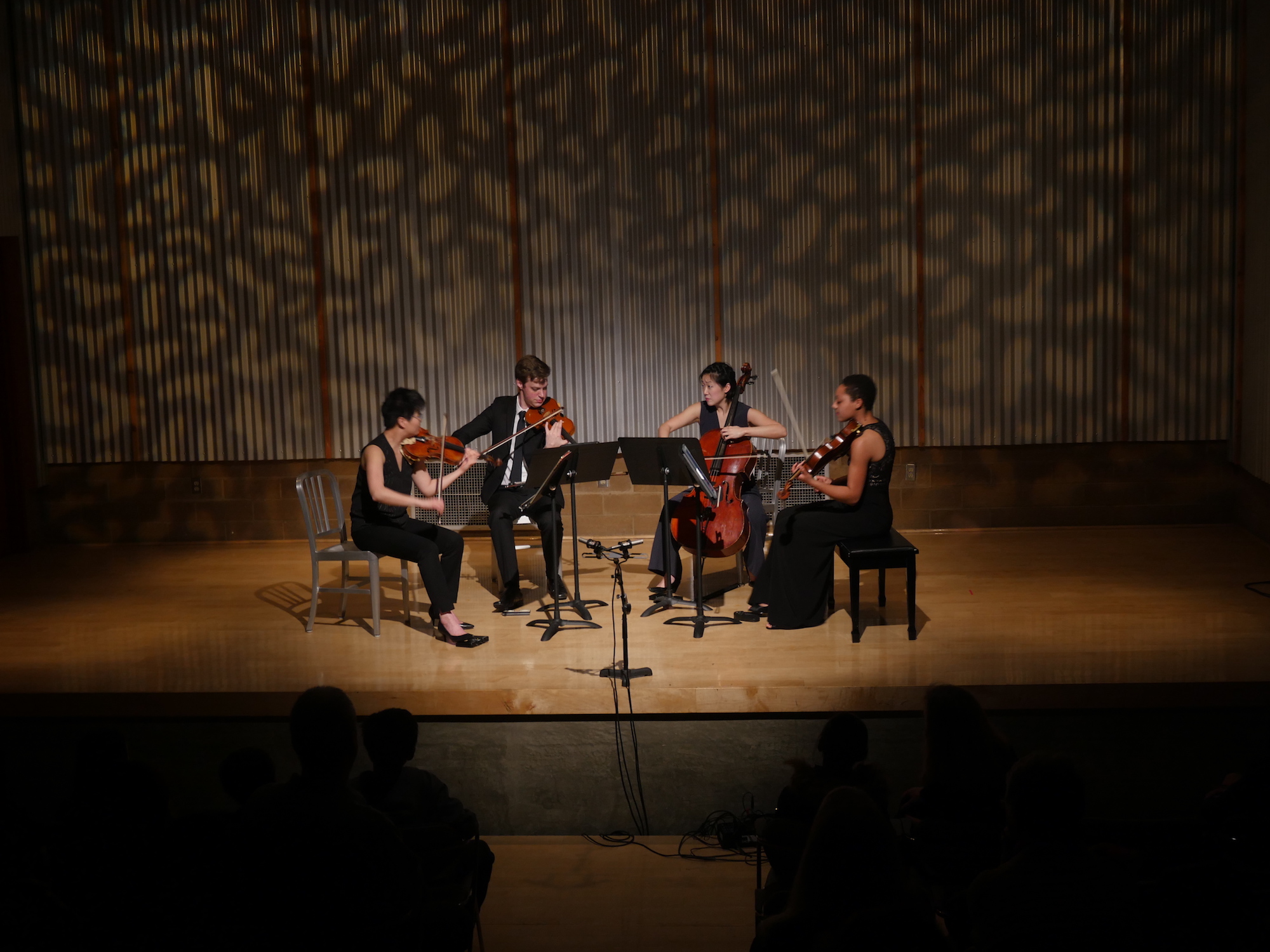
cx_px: 635
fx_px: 1688
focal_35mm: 46
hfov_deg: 41.2
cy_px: 476
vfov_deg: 31.5
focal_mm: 23
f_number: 4.8
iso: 400
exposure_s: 1/25
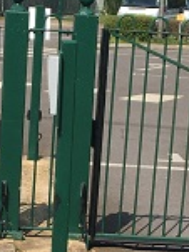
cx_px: 79
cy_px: 277
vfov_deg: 12.6
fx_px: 1123
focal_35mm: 154
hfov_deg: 9.6
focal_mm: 4.15
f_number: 2.2
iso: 25
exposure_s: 1/1672
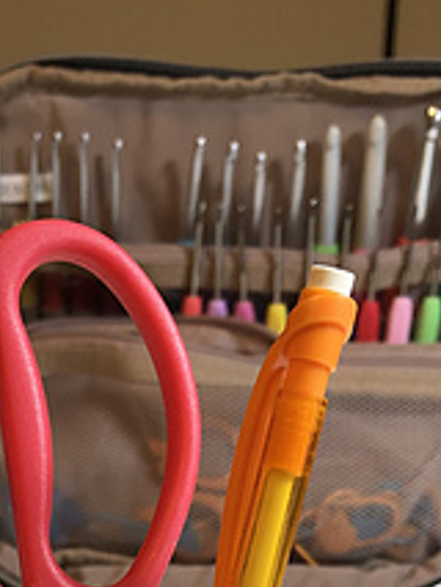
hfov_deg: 17.5
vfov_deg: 20.8
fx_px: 1425
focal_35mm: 84
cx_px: 94
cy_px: 805
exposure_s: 1/30
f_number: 1.8
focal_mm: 3.99
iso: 32
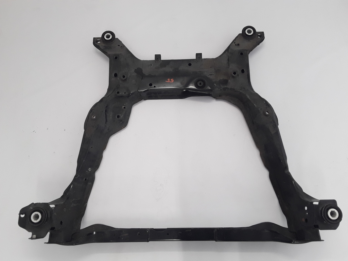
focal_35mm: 27
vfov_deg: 51.4
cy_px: 130
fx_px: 271
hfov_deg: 65.3
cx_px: 174
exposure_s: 1/33
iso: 40
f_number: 1.9
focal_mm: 2.91
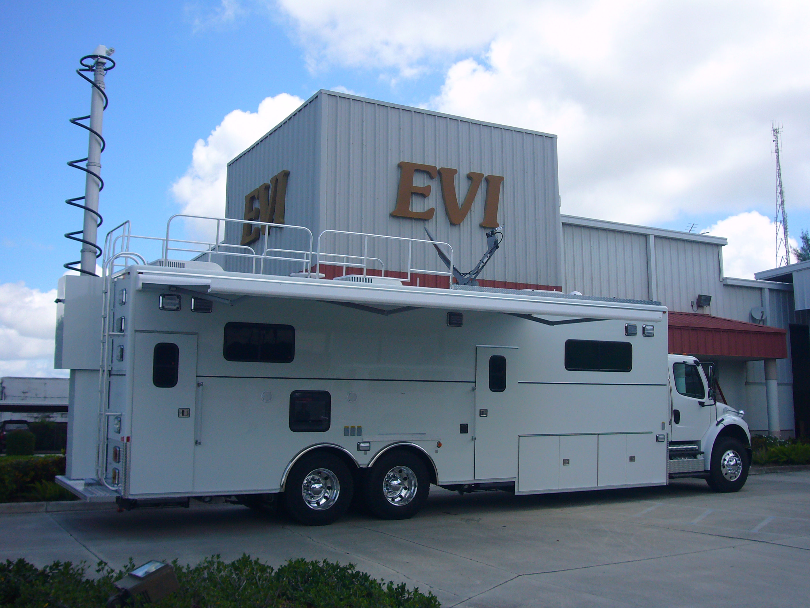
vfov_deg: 36.8
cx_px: 405
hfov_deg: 47.9
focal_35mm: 39
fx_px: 913
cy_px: 304
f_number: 6.3
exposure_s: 1/250
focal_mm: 6.4
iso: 80
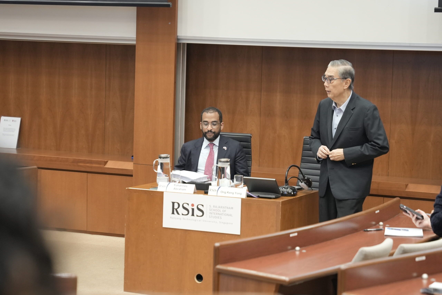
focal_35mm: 105
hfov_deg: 19.5
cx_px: 221
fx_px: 1289
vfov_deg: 13.0
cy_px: 148
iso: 1600
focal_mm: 70
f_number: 2.8
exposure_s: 1/160
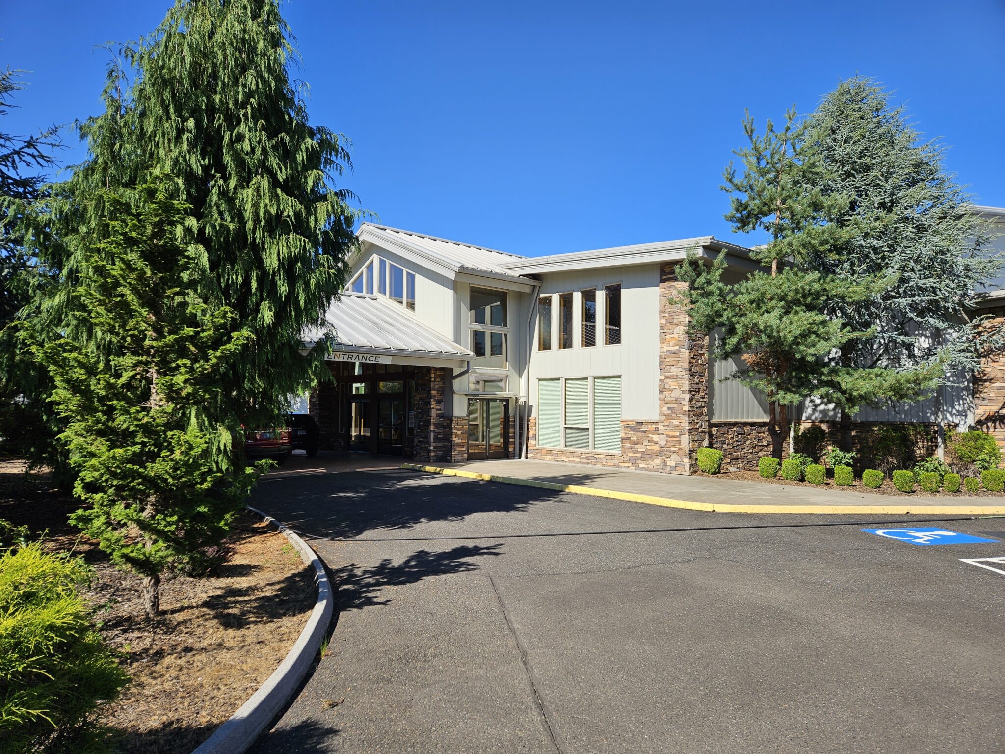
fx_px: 668
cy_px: 377
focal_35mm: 23
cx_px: 502
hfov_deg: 73.9
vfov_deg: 58.9
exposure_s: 1/1967
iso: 25
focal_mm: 5.4
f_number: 1.8
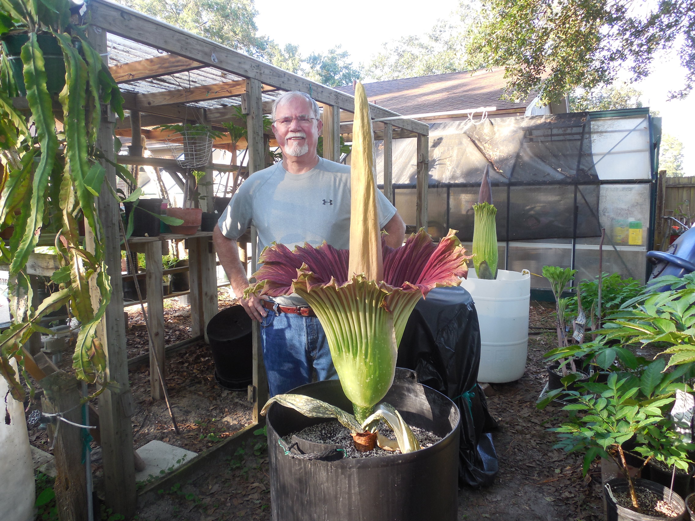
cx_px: 348
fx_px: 502
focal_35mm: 25
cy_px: 260
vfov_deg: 54.9
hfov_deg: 69.4
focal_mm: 4.5
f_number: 3.3
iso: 125
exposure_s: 1/50
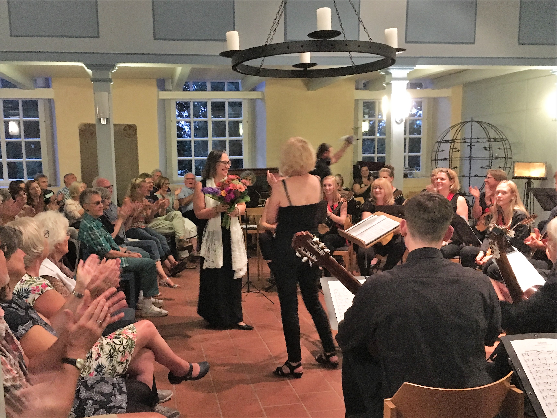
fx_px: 467
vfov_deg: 48.2
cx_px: 278
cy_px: 209
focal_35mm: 29
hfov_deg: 61.7
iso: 500
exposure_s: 1/17
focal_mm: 4.15
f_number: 2.2
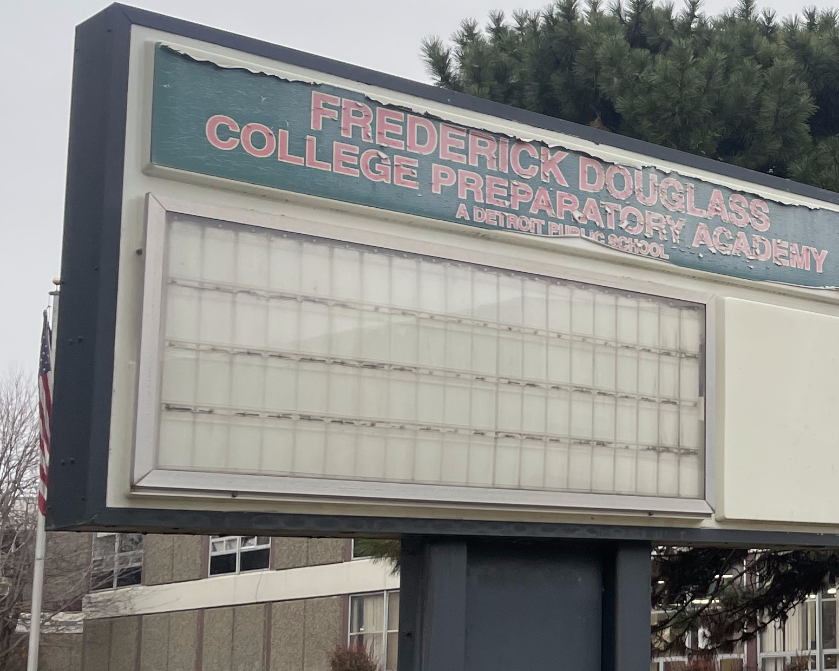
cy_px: 397
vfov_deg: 23.1
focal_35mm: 66
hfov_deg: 25.5
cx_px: 1026
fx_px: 1639
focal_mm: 4.2
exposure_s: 1/186
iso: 32
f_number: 1.6
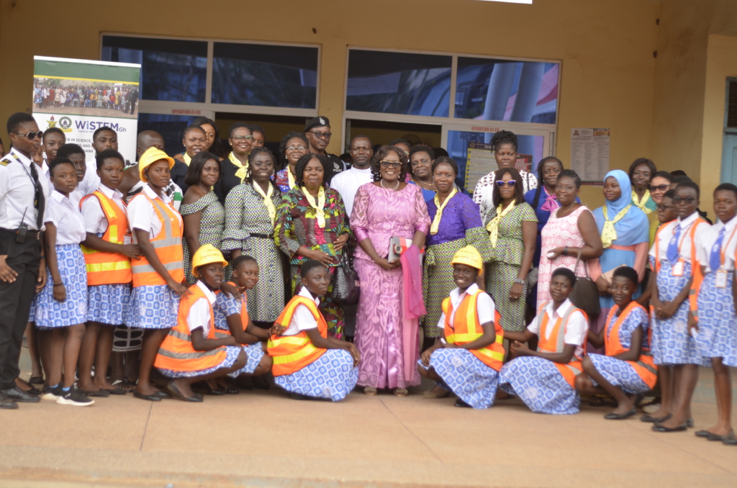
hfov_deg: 27.0
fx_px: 1532
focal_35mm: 75
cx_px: 368
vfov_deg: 18.1
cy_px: 244
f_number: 2
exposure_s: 1/1000
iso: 125
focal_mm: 50
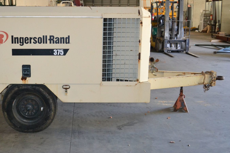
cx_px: 63
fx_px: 319
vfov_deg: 27.0
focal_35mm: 50
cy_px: 65
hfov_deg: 38.8
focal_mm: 22
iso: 2000
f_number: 3.8
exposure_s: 1/60
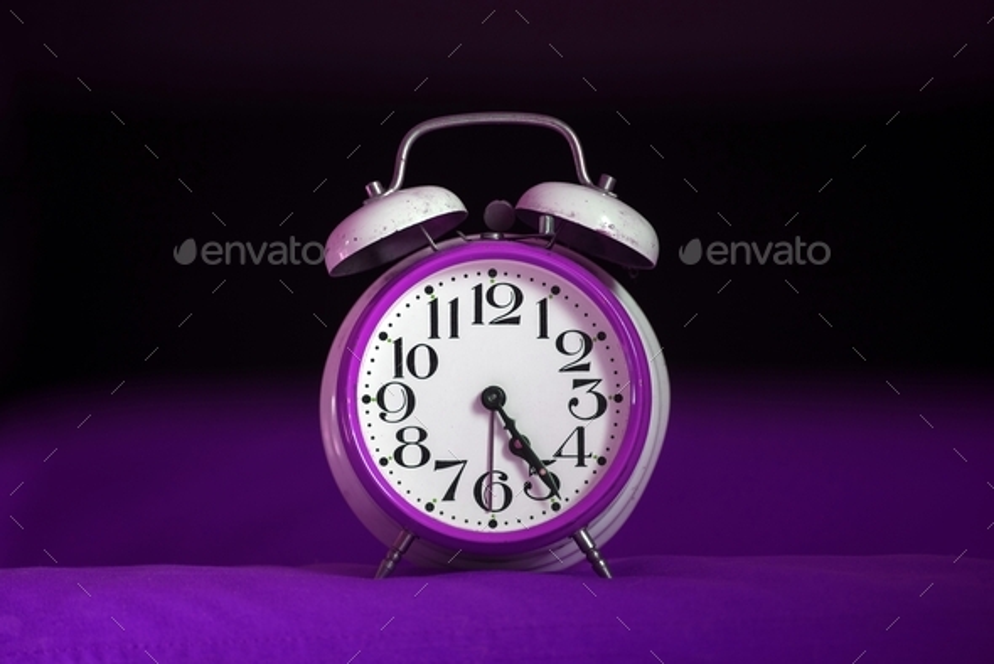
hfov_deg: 6.9
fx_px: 8287
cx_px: 497
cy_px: 332
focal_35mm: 300
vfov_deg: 4.6
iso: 400
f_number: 4
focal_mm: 300
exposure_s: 1/160
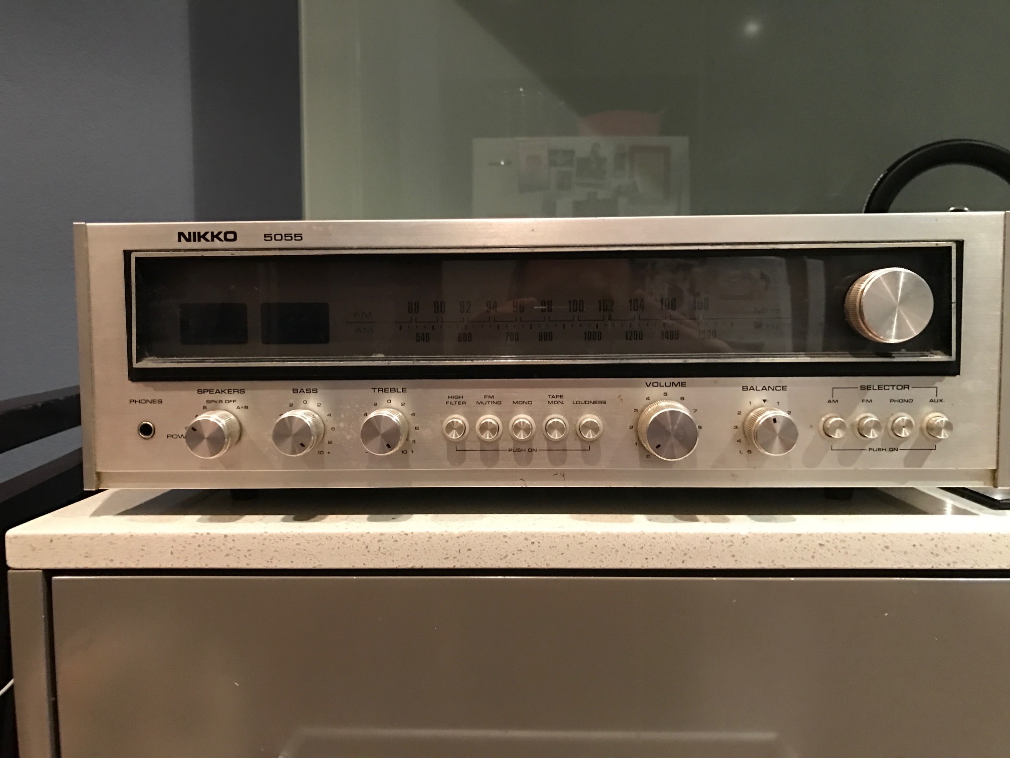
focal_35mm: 28
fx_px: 817
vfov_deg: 49.7
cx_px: 505
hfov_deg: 63.4
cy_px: 379
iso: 100
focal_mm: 3.99
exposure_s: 1/7
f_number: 1.8
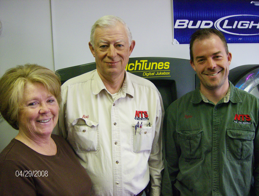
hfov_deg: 51.1
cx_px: 130
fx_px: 271
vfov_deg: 40.0
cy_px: 98
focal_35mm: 36
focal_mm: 6
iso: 181
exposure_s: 1/64
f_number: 2.8
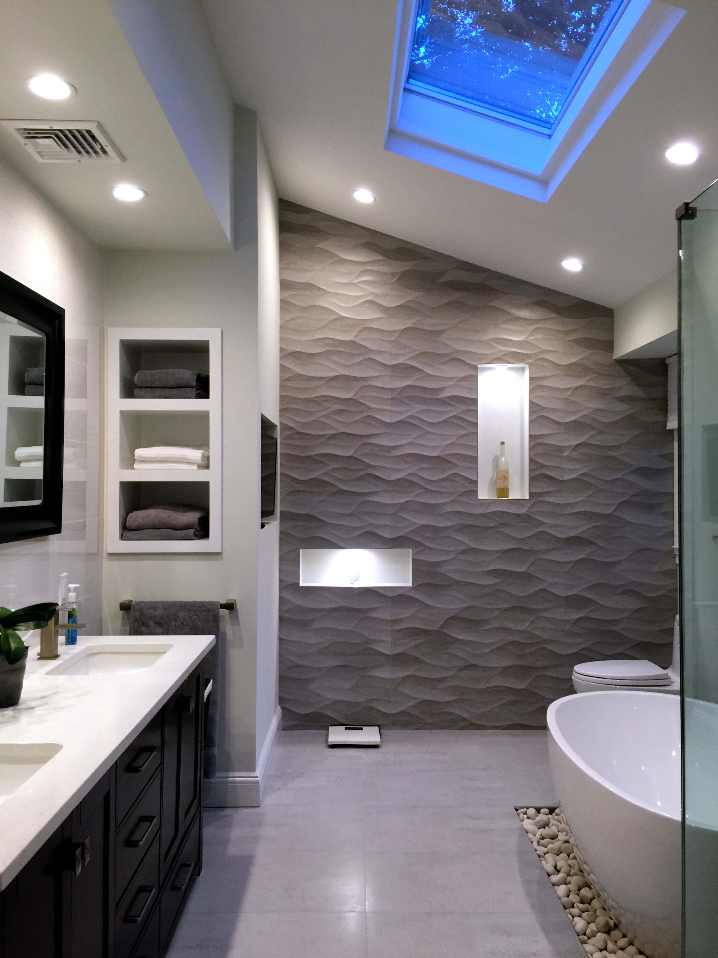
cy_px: 479
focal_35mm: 29
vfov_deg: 61.7
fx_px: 802
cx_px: 359
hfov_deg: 48.2
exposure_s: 1/30
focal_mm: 4.15
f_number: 2.2
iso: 50
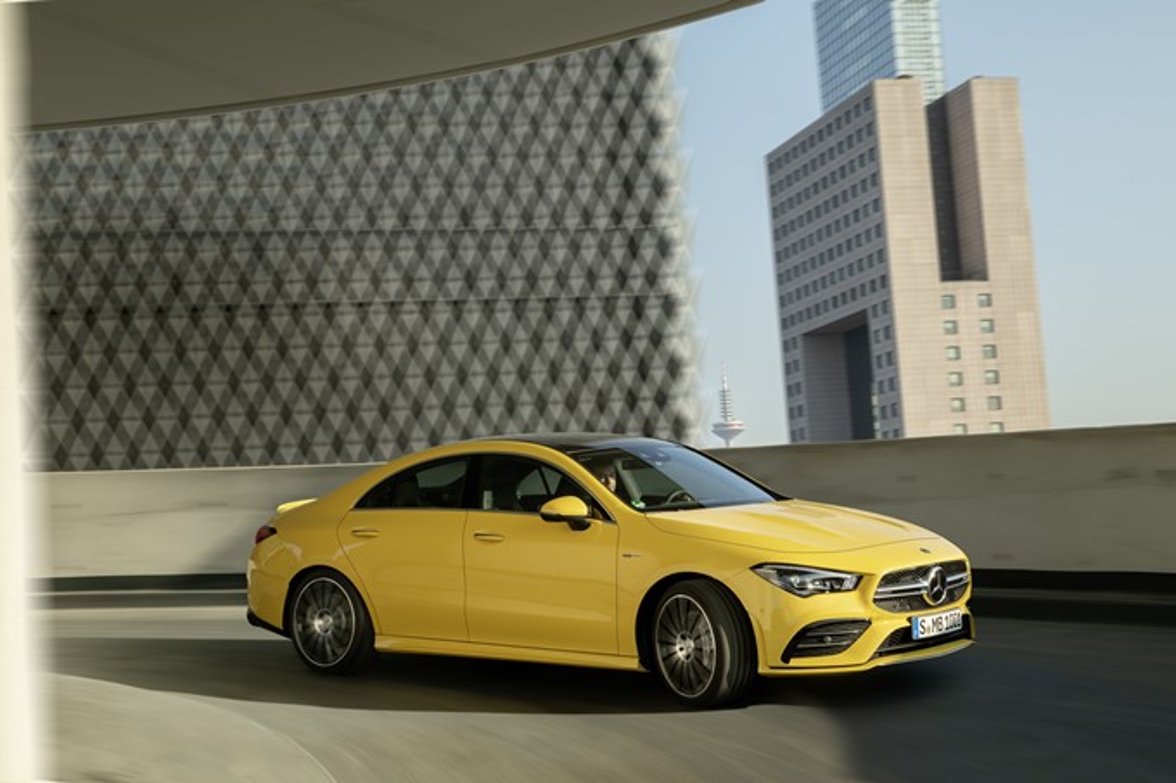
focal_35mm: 58
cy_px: 392
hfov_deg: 34.5
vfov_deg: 23.4
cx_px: 588
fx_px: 1894
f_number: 11
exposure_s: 1/5
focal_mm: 58
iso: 100
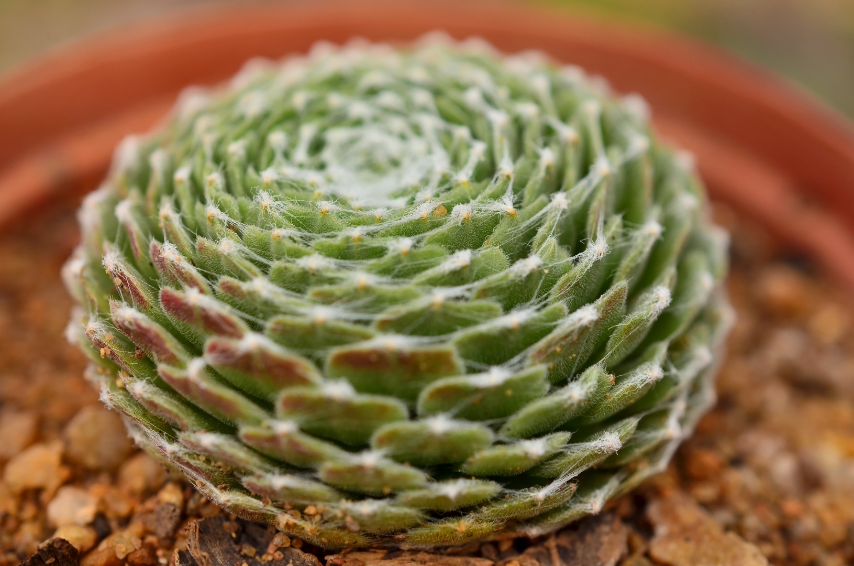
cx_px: 427
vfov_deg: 22.5
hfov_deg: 33.5
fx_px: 1420
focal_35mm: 60
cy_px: 283
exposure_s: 1/1600
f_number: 4.5
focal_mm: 40
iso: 400
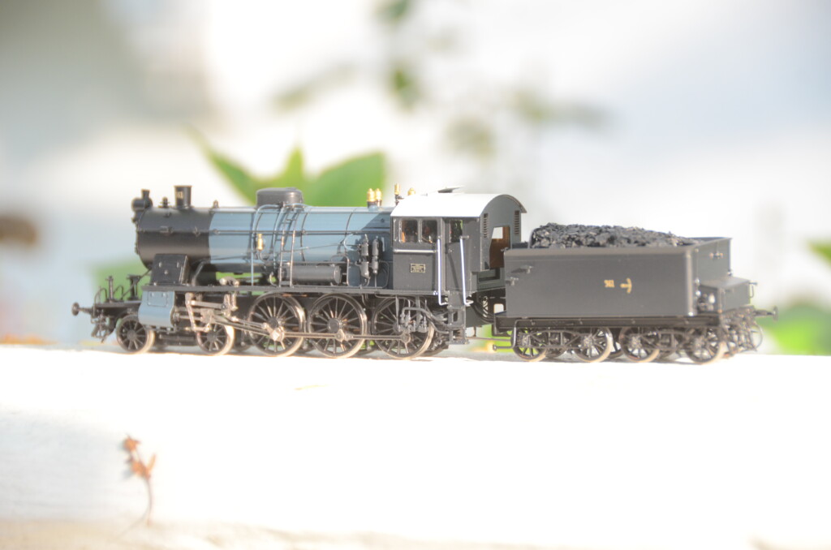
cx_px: 416
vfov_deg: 8.7
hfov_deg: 13.1
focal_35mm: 158
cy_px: 275
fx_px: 3628
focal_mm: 105
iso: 640
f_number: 5.3
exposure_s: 1/250
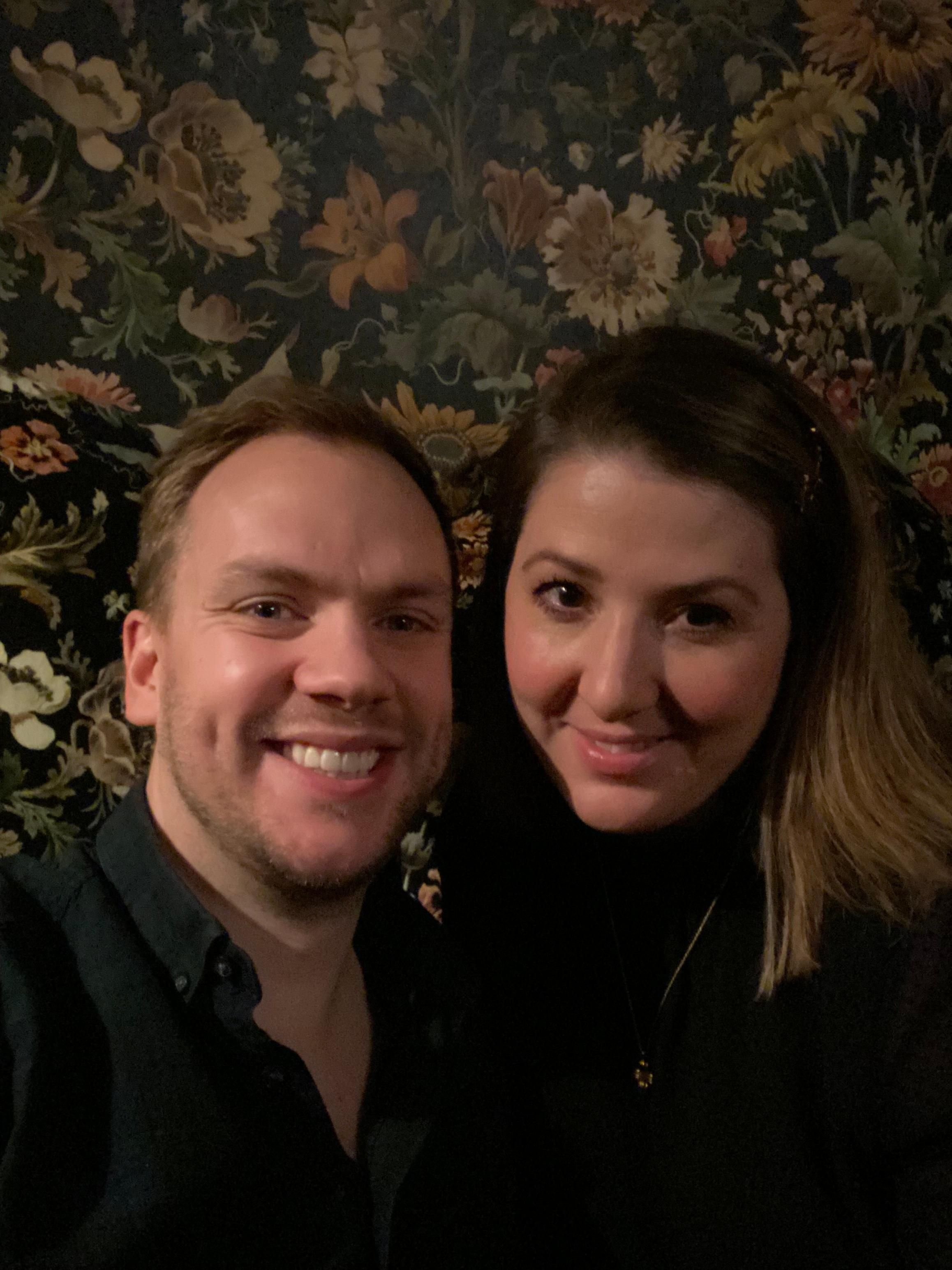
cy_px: 635
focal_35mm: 30
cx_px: 476
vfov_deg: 60.0
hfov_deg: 46.8
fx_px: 1100
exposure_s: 1/17
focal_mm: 2.71
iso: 1600
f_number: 2.2
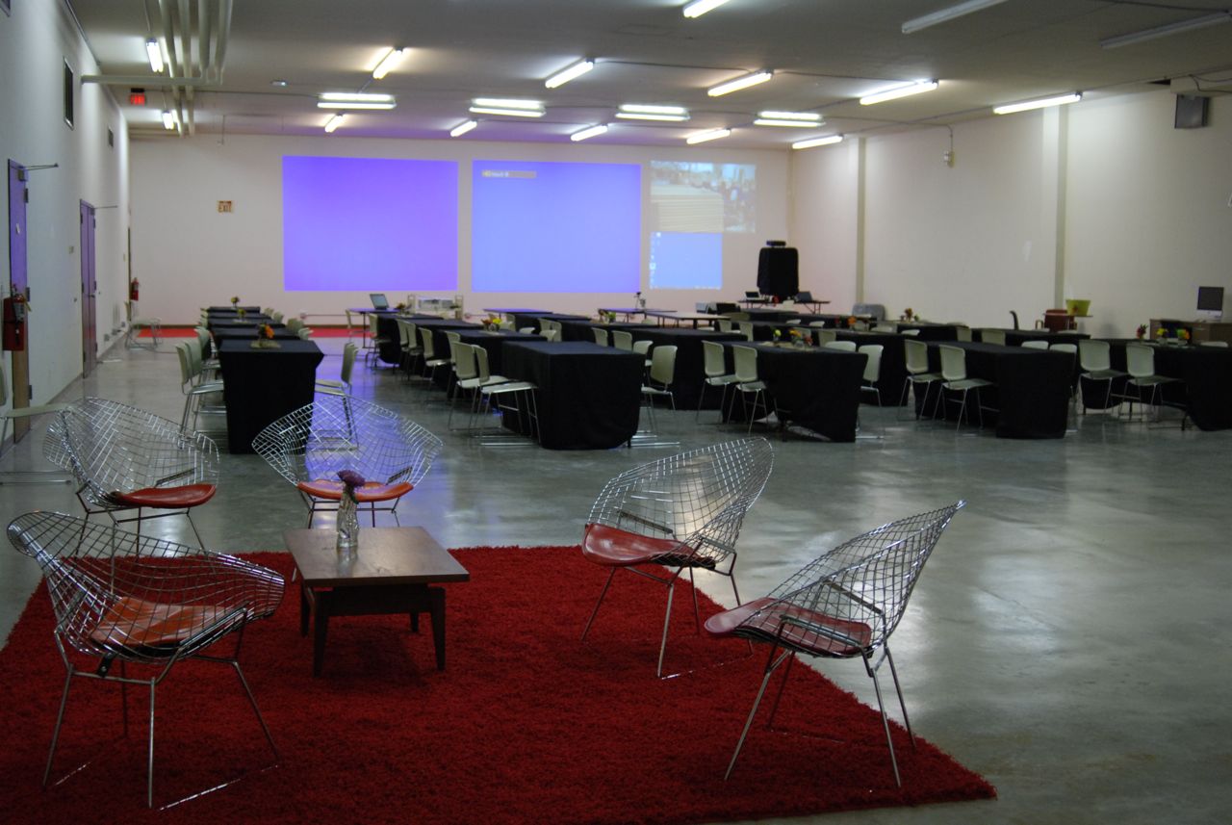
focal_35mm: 42
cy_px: 412
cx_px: 616
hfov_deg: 46.3
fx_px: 1439
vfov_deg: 32.0
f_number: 3.3
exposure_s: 1/50
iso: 500
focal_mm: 28
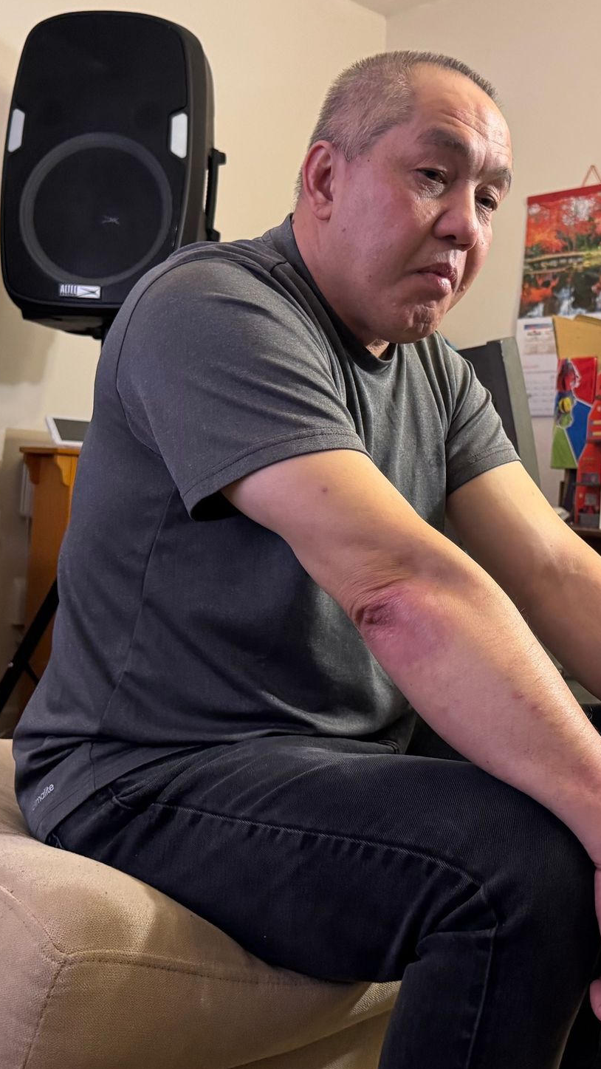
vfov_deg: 54.0
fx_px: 1048
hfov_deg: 30.5
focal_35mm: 37
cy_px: 523
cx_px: 544
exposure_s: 1/60
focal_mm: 6.76
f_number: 1.78
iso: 500
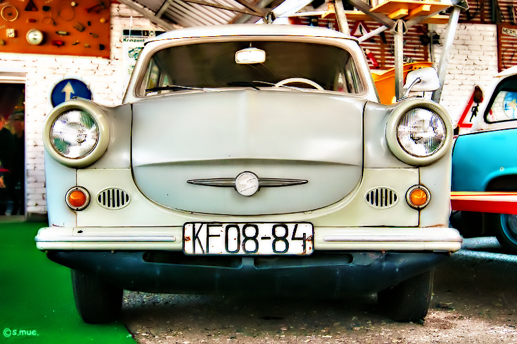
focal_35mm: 36
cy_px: 172
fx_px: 517
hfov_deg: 53.1
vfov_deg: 36.9
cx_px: 258
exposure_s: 1/125
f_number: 5
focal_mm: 24
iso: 100
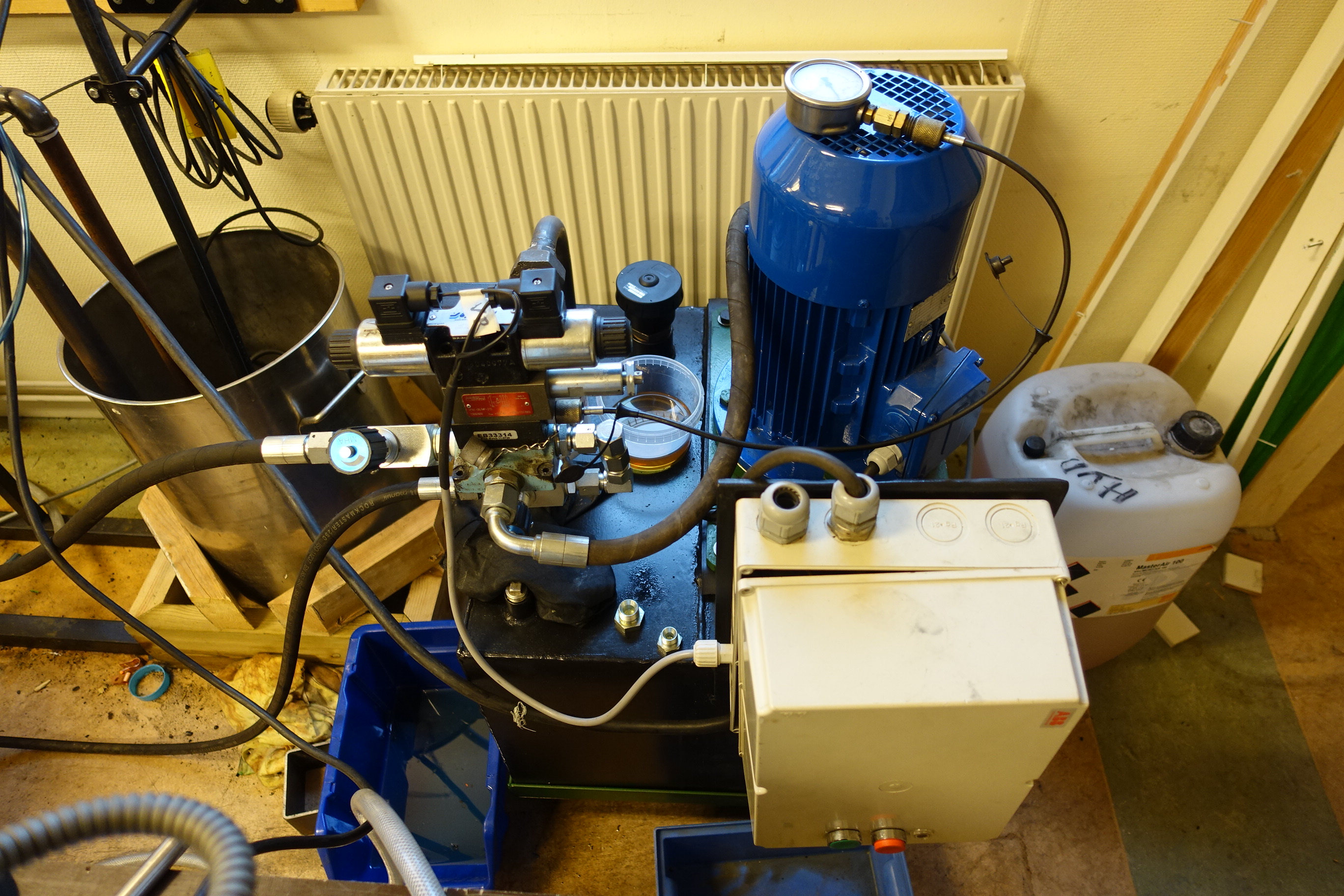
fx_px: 896
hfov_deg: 73.7
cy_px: 448
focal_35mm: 24
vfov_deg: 53.1
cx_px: 672
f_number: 1.8
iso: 320
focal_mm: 8.8
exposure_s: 1/30
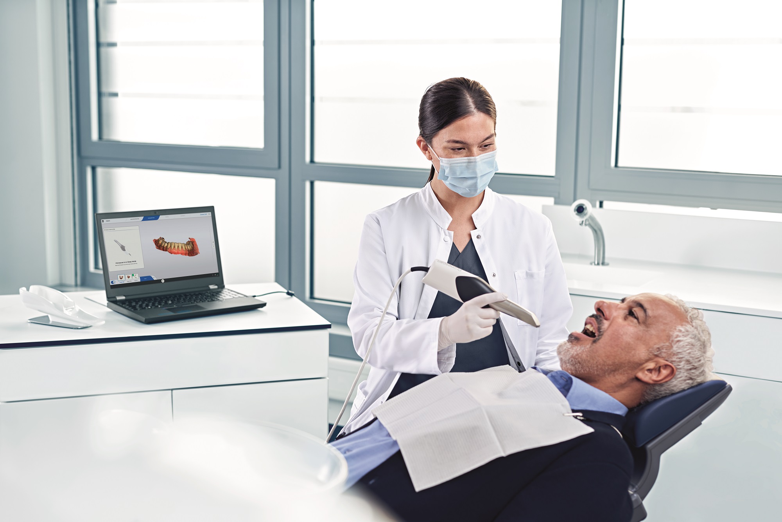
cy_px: 261
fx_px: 1086
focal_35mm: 50
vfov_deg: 27.0
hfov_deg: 39.6
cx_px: 391
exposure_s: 1/200
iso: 200
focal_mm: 50
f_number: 2.8
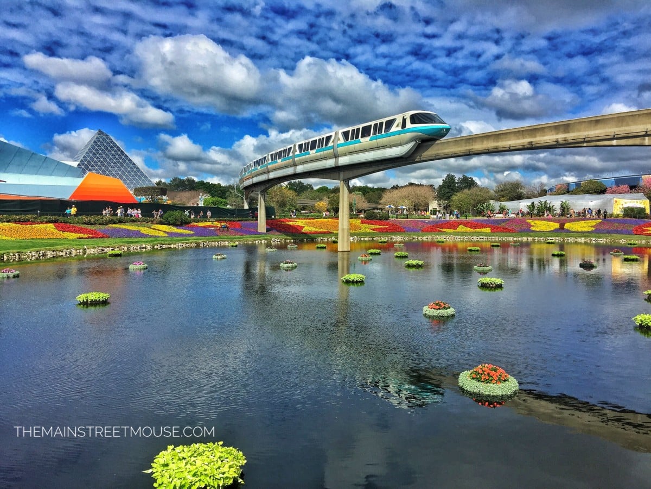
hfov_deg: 61.7
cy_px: 244
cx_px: 326
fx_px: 545
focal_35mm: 29
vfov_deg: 48.2
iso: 32
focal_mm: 4.15
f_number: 2.2
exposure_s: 1/2475
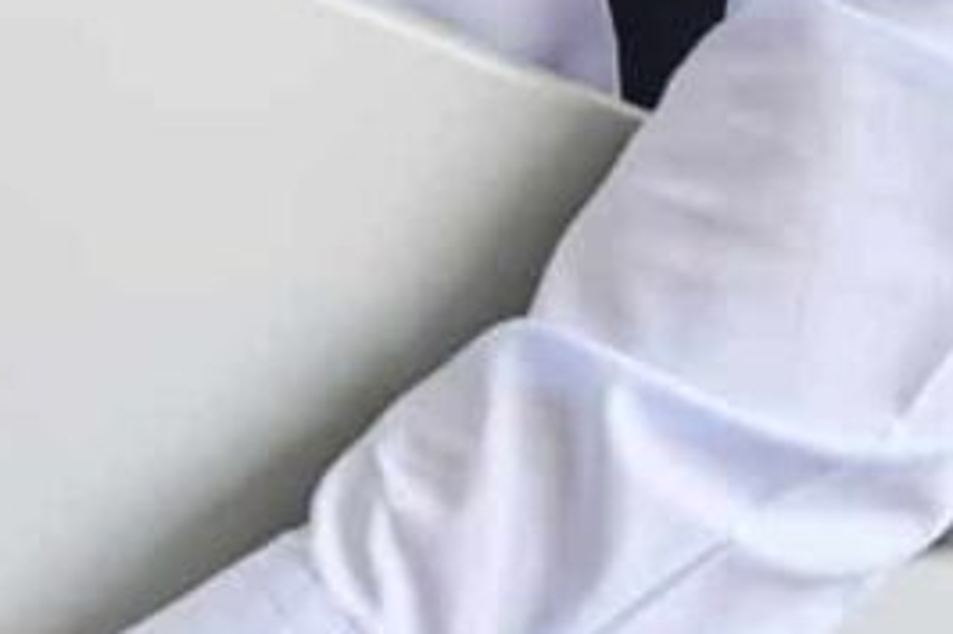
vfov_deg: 3.5
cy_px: -974
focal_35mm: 387
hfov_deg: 5.2
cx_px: -878
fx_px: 10246
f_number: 4
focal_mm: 50.3
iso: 1250
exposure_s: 1/500
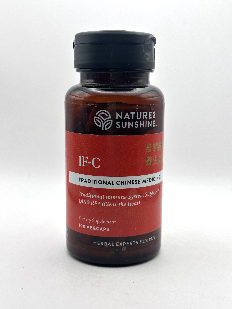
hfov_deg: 30.3
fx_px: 429
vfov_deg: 39.7
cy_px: 154
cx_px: 116
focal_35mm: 48
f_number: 1.78
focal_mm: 6.86
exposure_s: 1/283
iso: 64
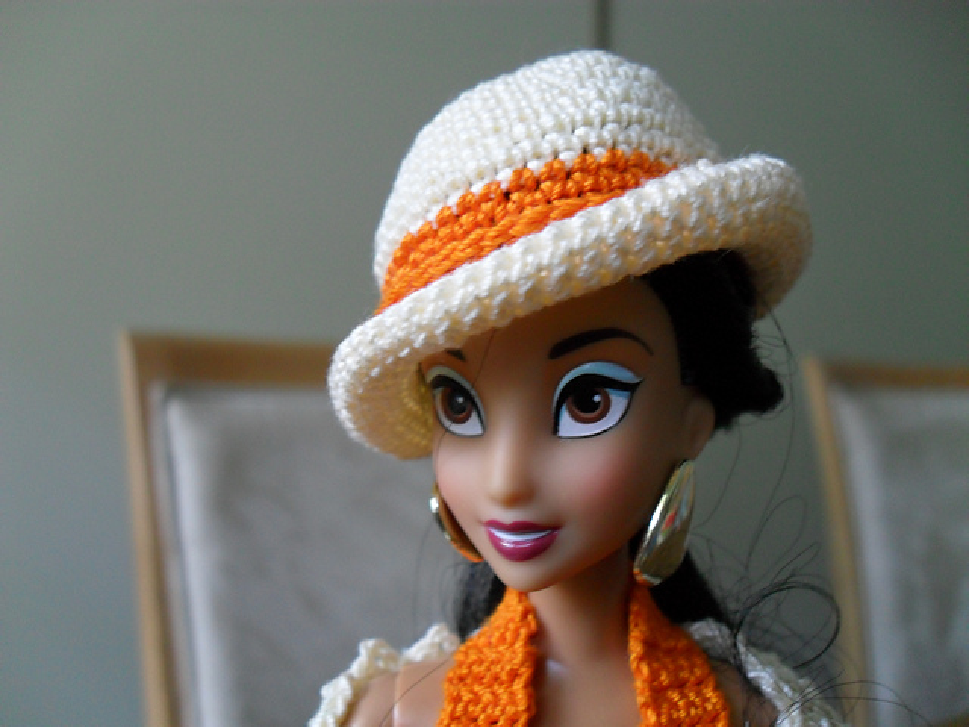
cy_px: 364
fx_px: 980
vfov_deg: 40.7
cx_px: 484
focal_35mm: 35
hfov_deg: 52.6
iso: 200
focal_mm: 6.2
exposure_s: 1/15
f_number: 2.8
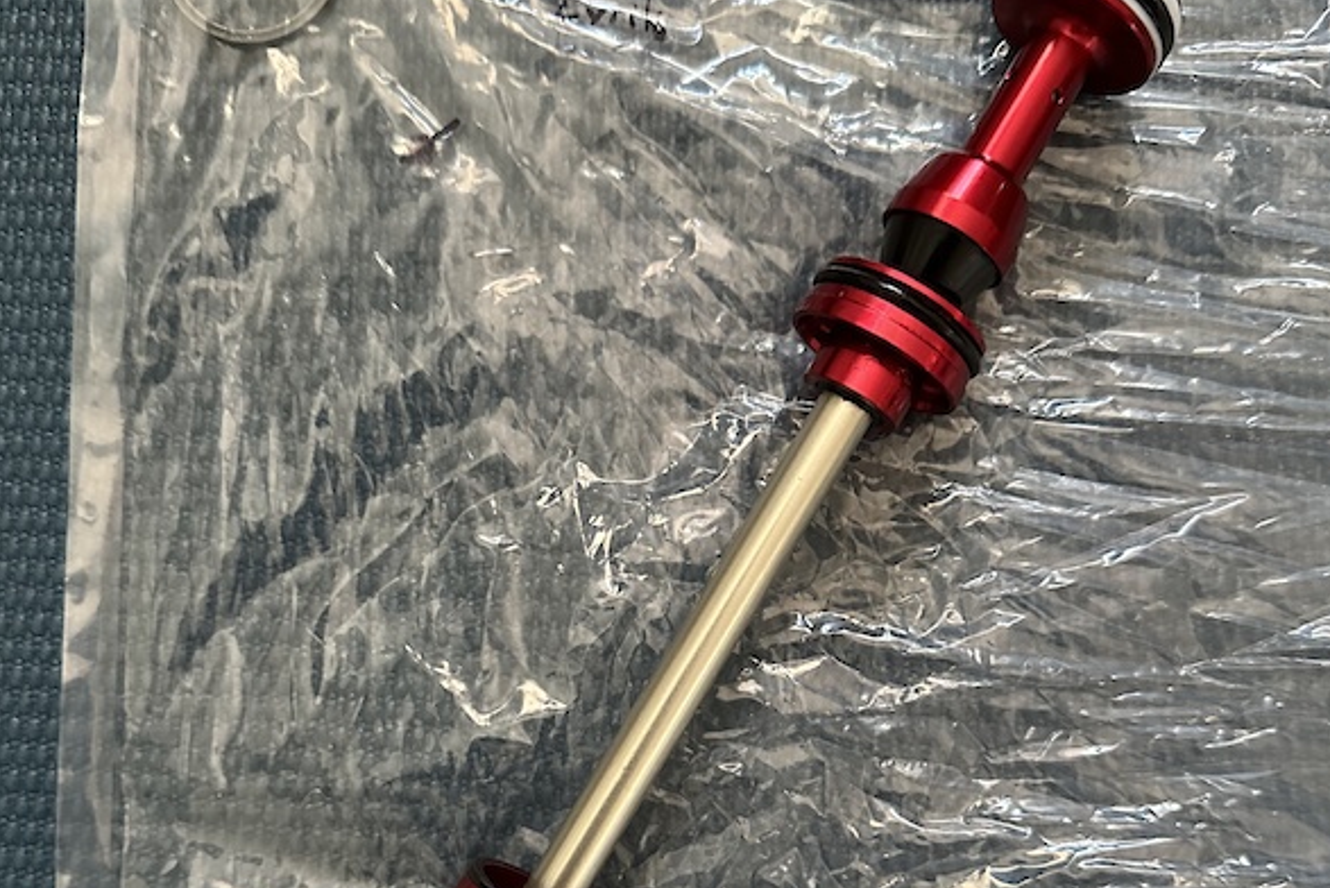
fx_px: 1257
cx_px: 666
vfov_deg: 38.0
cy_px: 661
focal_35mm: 34
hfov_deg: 55.8
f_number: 1.78
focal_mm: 6.86
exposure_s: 1/60
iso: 800
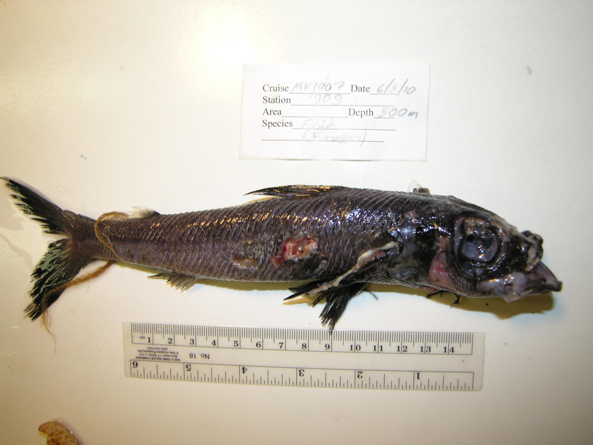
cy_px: 222
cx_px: 296
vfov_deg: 56.8
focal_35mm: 24
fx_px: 411
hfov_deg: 71.6
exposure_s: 1/30
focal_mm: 6.1
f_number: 2.6
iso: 50
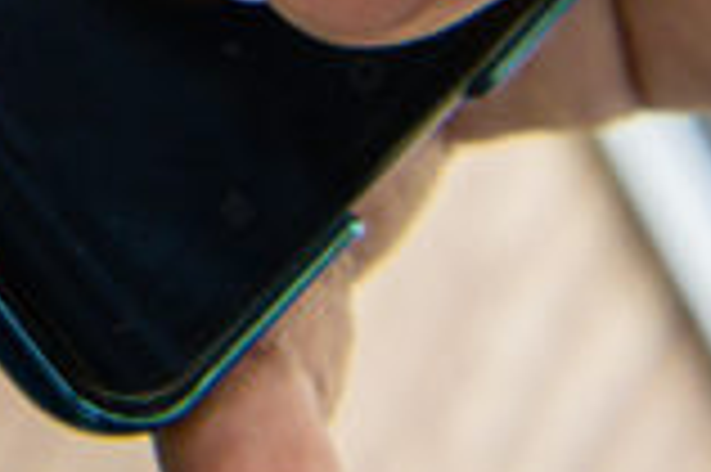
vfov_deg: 6.5
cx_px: -608
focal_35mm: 195
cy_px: -811
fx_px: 3847
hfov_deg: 9.9
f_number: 4
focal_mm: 30
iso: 800
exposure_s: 1/800
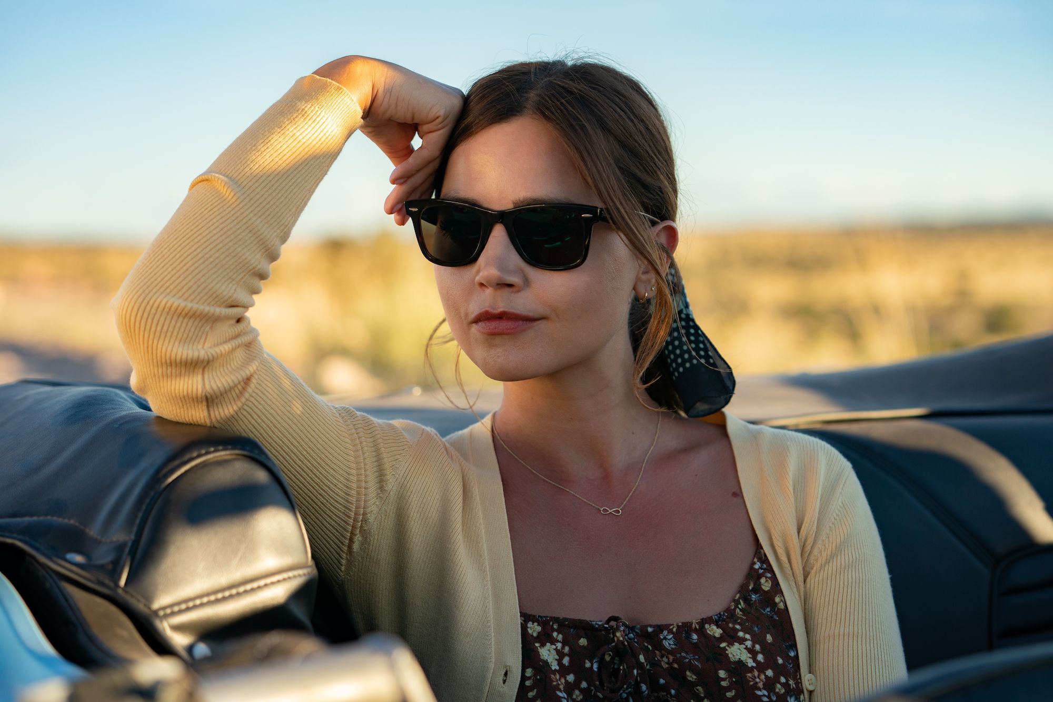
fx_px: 2252
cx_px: 526
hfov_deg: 26.3
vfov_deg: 17.7
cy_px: 351
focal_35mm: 77
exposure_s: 1/800
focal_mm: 77
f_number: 3.5
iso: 320
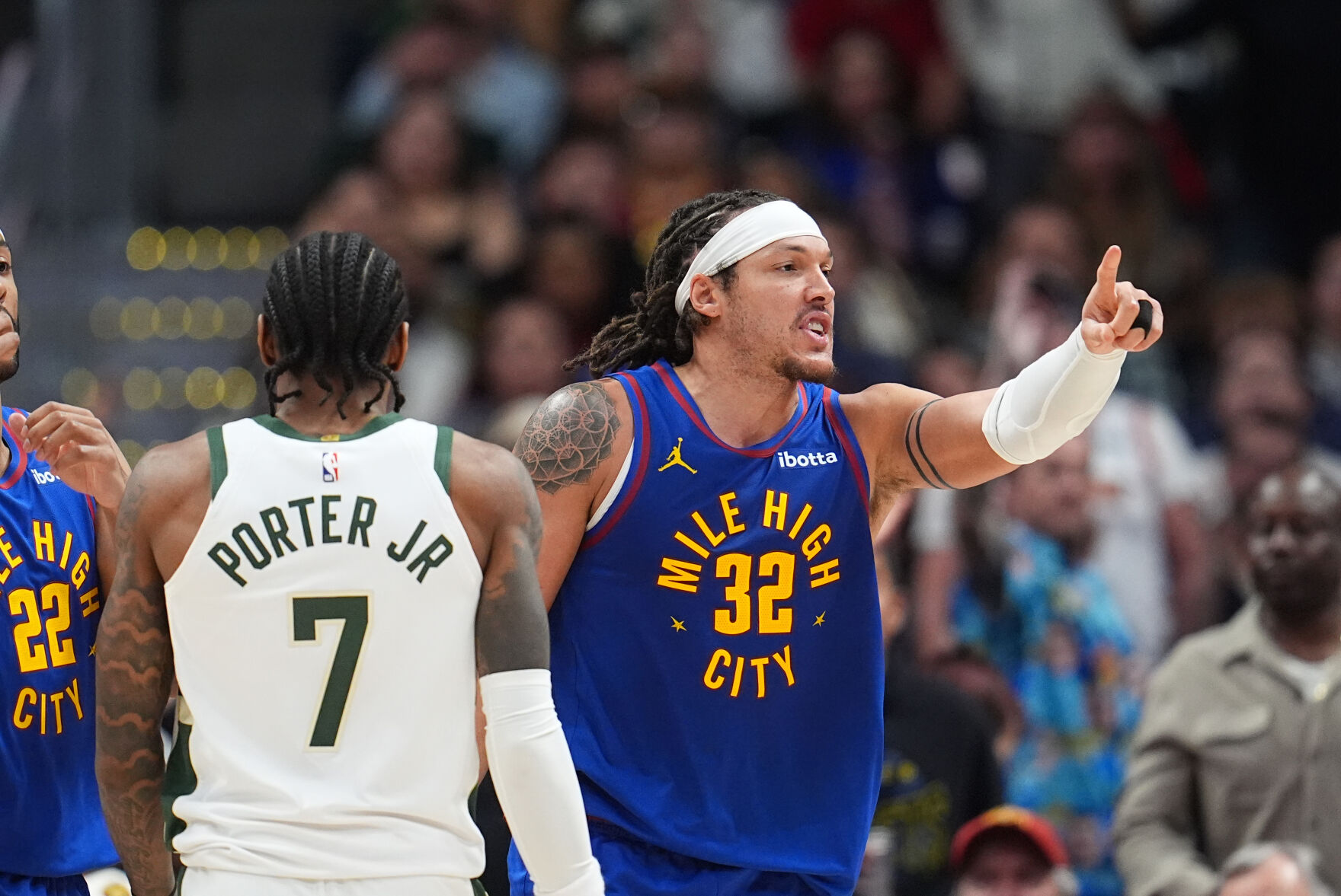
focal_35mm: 600
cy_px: 448
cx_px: 670
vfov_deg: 2.3
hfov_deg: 3.4
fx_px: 22370
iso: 5000
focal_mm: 400
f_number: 3.2
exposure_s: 1/1600
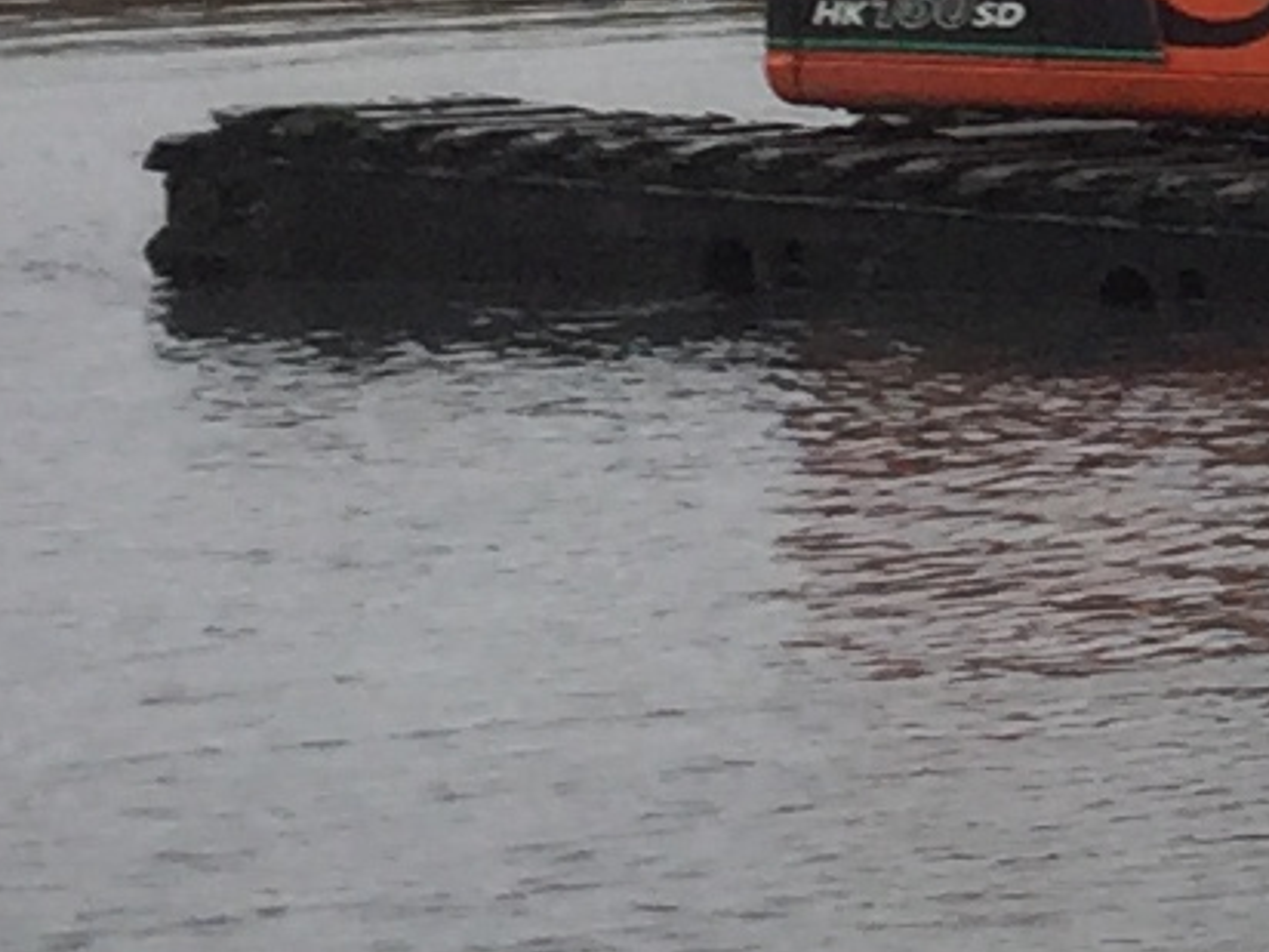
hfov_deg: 7.8
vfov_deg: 6.5
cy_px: 468
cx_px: 3450
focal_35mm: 230
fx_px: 8432
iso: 32
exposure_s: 1/527
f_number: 2.2
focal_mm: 4.15
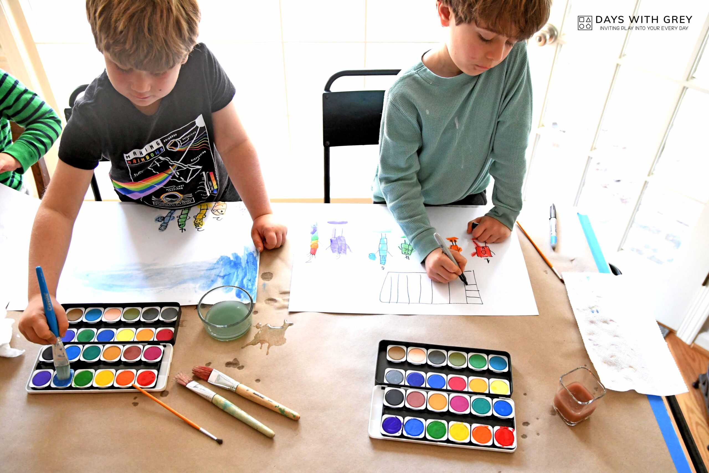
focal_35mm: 33
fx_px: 650
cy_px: 236
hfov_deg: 57.2
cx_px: 354
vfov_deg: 40.0
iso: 4000
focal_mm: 22
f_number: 3.2
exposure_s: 1/160
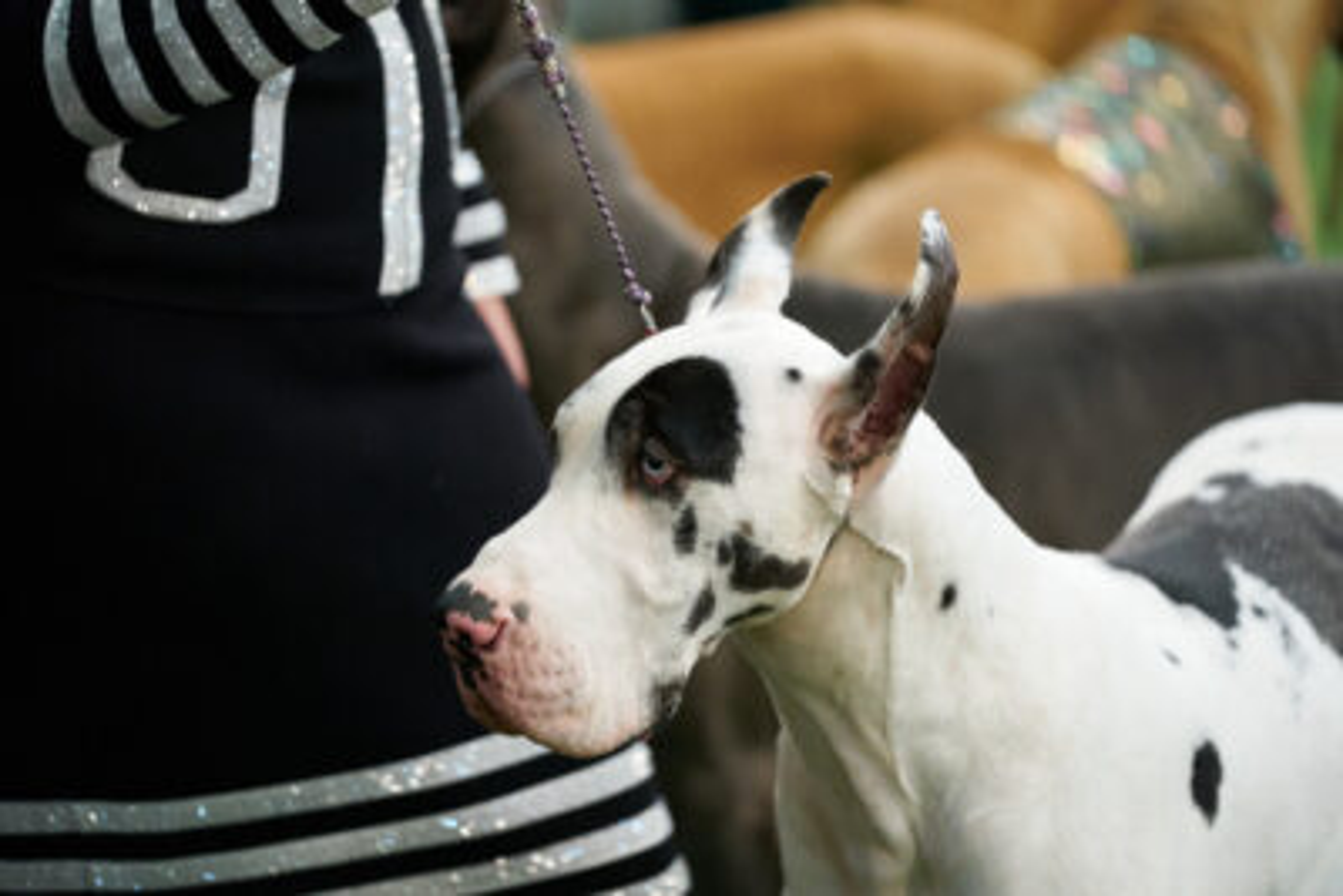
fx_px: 6493
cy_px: 448
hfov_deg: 11.8
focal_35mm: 174
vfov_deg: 7.9
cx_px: 672
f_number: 2.8
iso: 2500
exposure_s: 1/320
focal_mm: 174
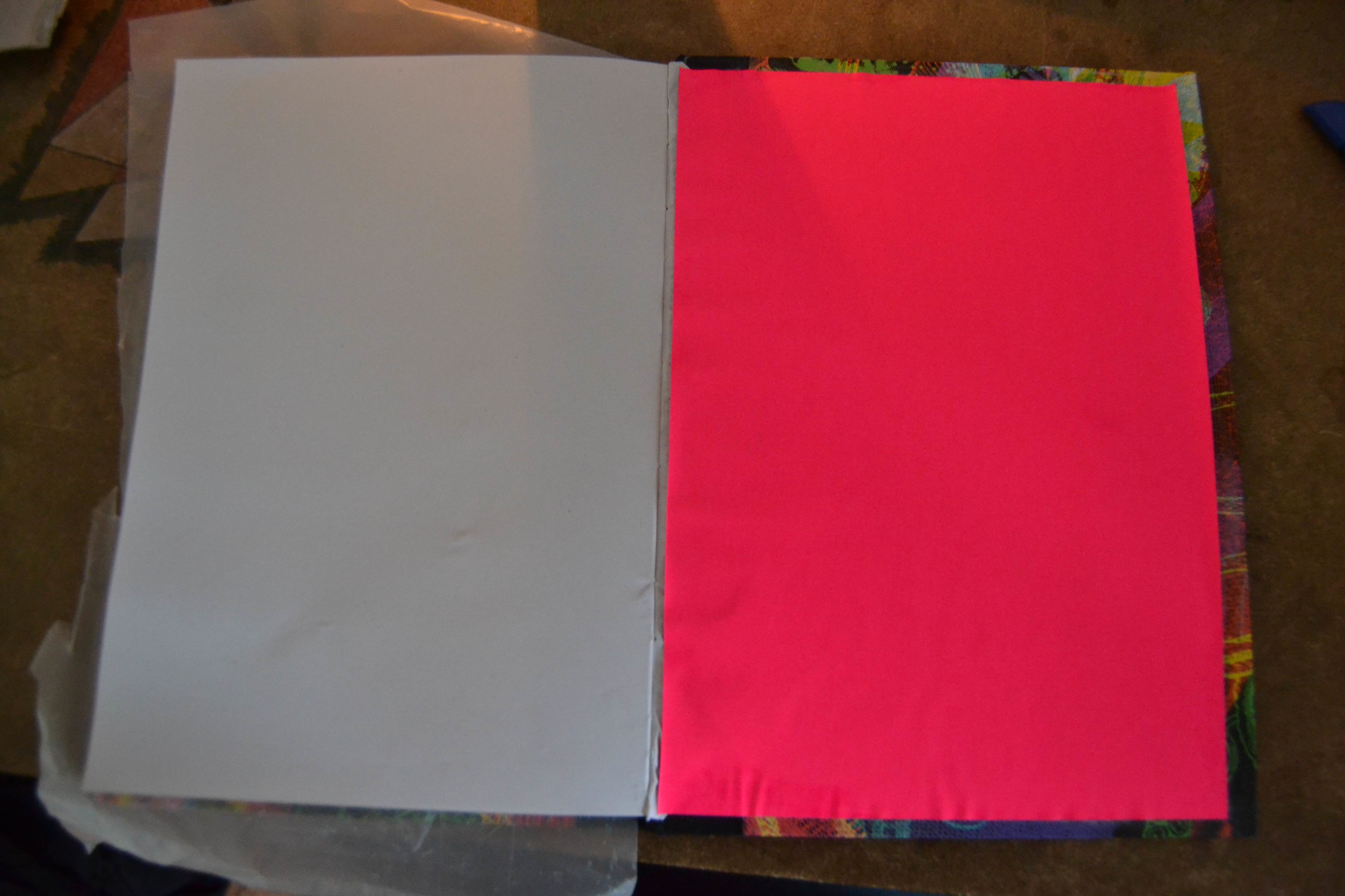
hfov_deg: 67.4
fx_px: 1009
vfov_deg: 47.9
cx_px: 672
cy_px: 448
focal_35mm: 27
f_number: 3.5
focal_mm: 18
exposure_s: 1/60
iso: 2200
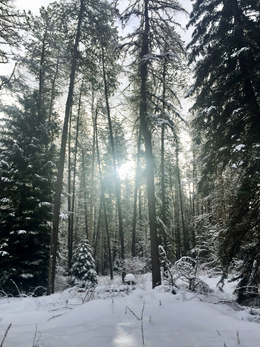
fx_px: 291
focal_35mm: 29
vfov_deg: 61.7
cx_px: 130
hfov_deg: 48.2
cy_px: 174
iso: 32
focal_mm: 4.15
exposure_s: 1/1883
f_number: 2.2
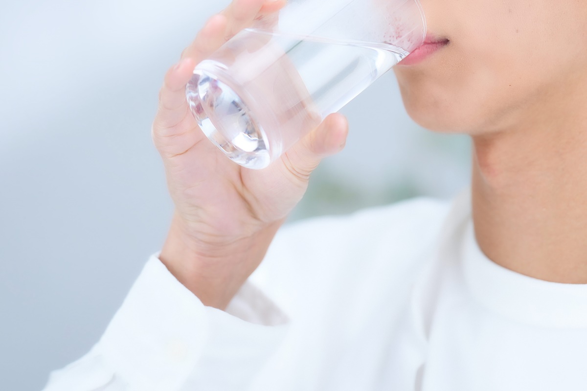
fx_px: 2201
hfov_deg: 15.2
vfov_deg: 10.2
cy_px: 196
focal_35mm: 135
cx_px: 294
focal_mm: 135
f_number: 2
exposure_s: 1/500
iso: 400
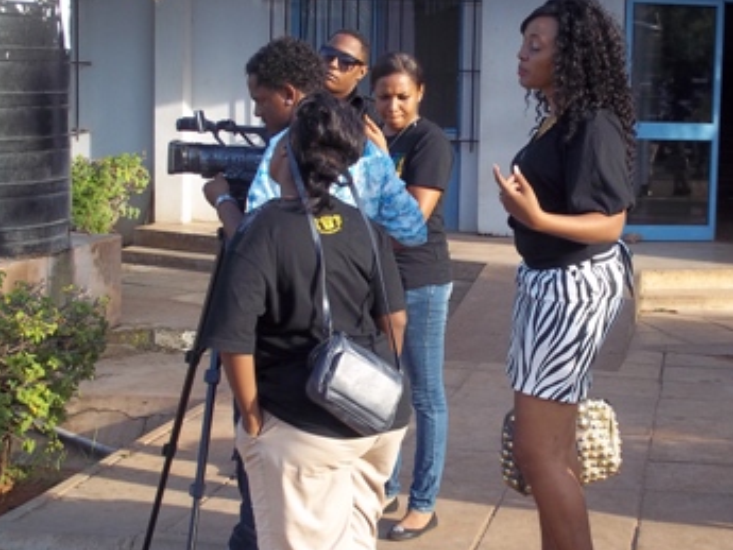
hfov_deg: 26.2
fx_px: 1568
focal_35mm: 74
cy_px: 263
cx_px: 457
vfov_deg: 19.9
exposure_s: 1/125
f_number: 3.9
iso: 80
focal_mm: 10.1
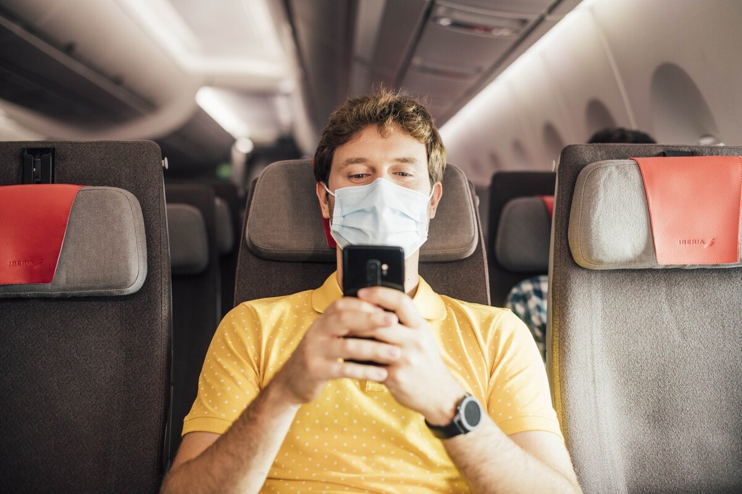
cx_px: 371
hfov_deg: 39.6
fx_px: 1030
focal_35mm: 50
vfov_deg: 27.0
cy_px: 247
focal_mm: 50
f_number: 2.5
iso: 400
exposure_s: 1/200
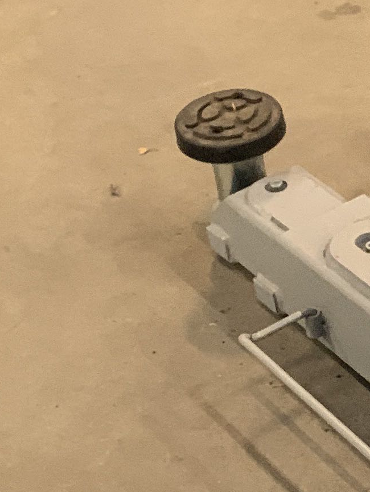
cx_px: 616
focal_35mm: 121
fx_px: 1724
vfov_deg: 16.3
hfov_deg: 11.5
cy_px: 217
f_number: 1.8
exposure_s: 1/25
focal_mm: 4.25
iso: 400
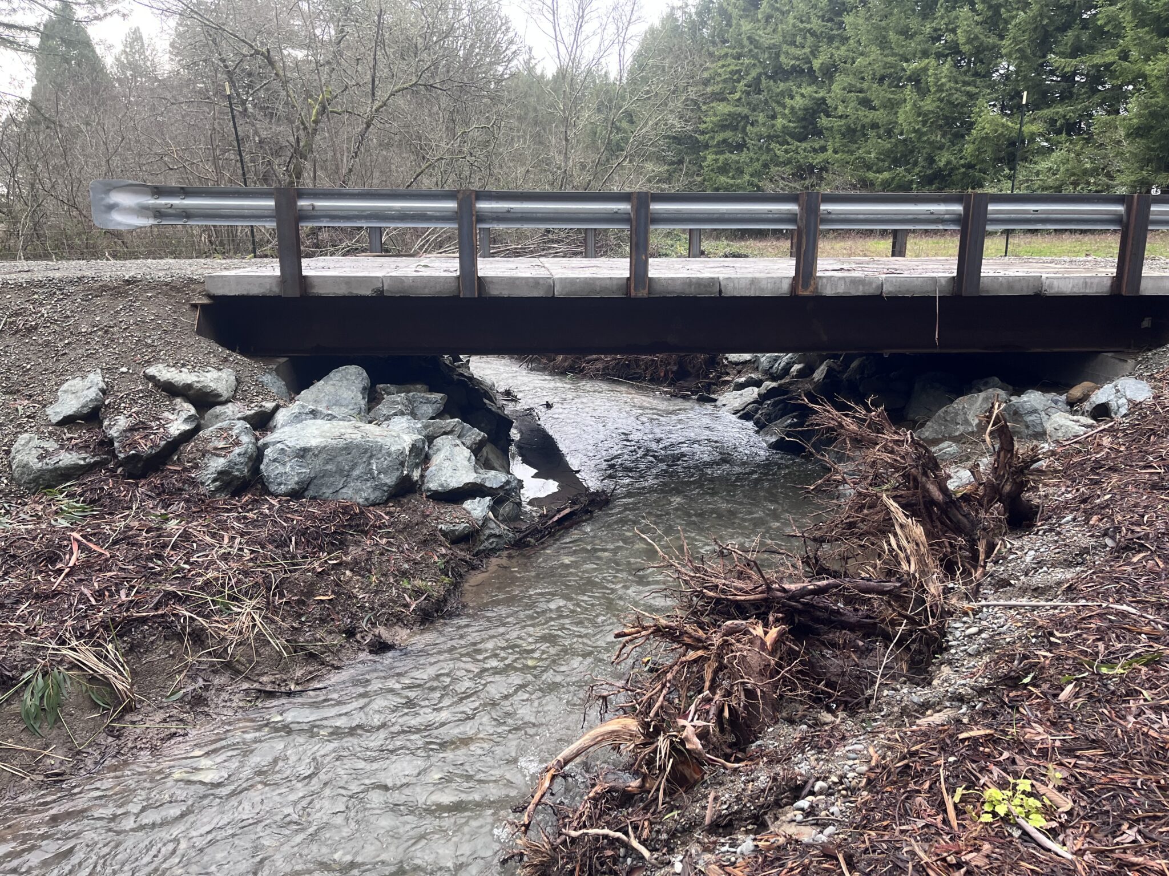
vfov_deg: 53.1
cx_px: 584
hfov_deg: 67.3
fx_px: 878
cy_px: 438
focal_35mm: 26
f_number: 1.6
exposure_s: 1/121
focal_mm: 5.1
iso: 125
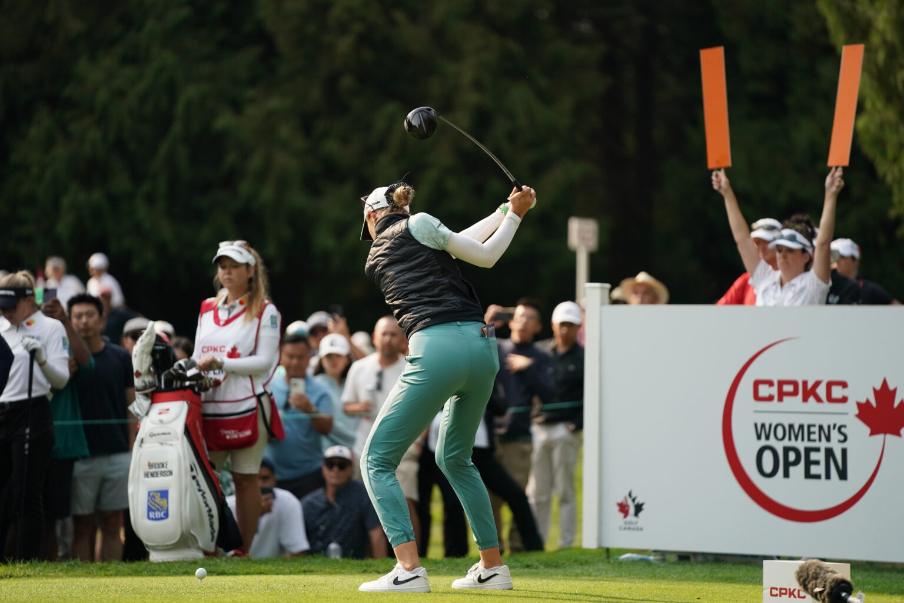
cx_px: 452
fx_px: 4620
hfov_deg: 11.2
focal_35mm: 184
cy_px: 302
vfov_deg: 7.5
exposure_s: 1/8000
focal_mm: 184
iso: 1000
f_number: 2.8
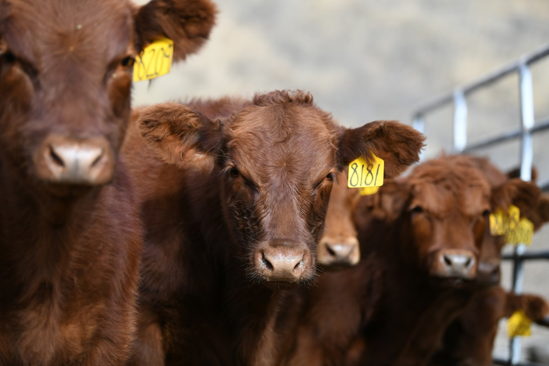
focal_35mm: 130
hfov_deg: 15.8
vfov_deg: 10.6
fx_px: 1983
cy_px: 183
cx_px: 274
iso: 100
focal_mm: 130
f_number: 2.8
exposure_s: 1/640
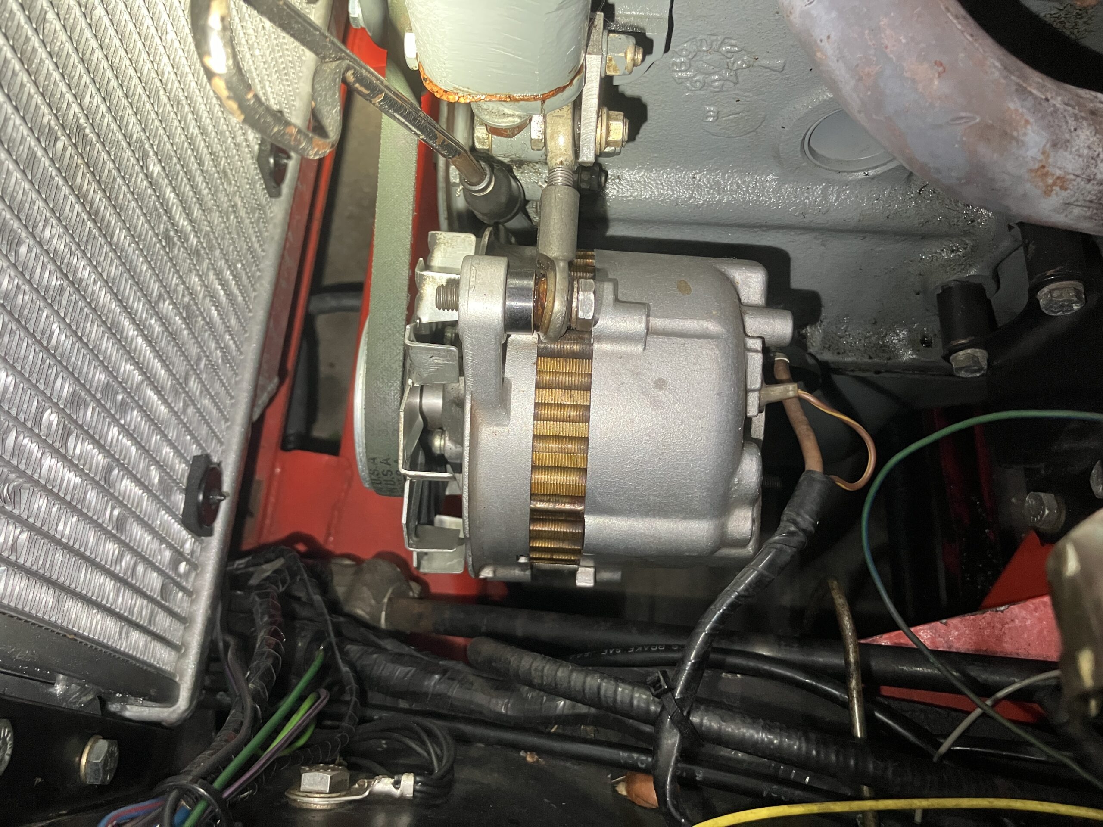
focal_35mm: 28
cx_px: 552
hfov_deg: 63.4
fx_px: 892
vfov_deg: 49.7
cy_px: 414
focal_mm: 3.99
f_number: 1.8
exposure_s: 1/60
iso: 250
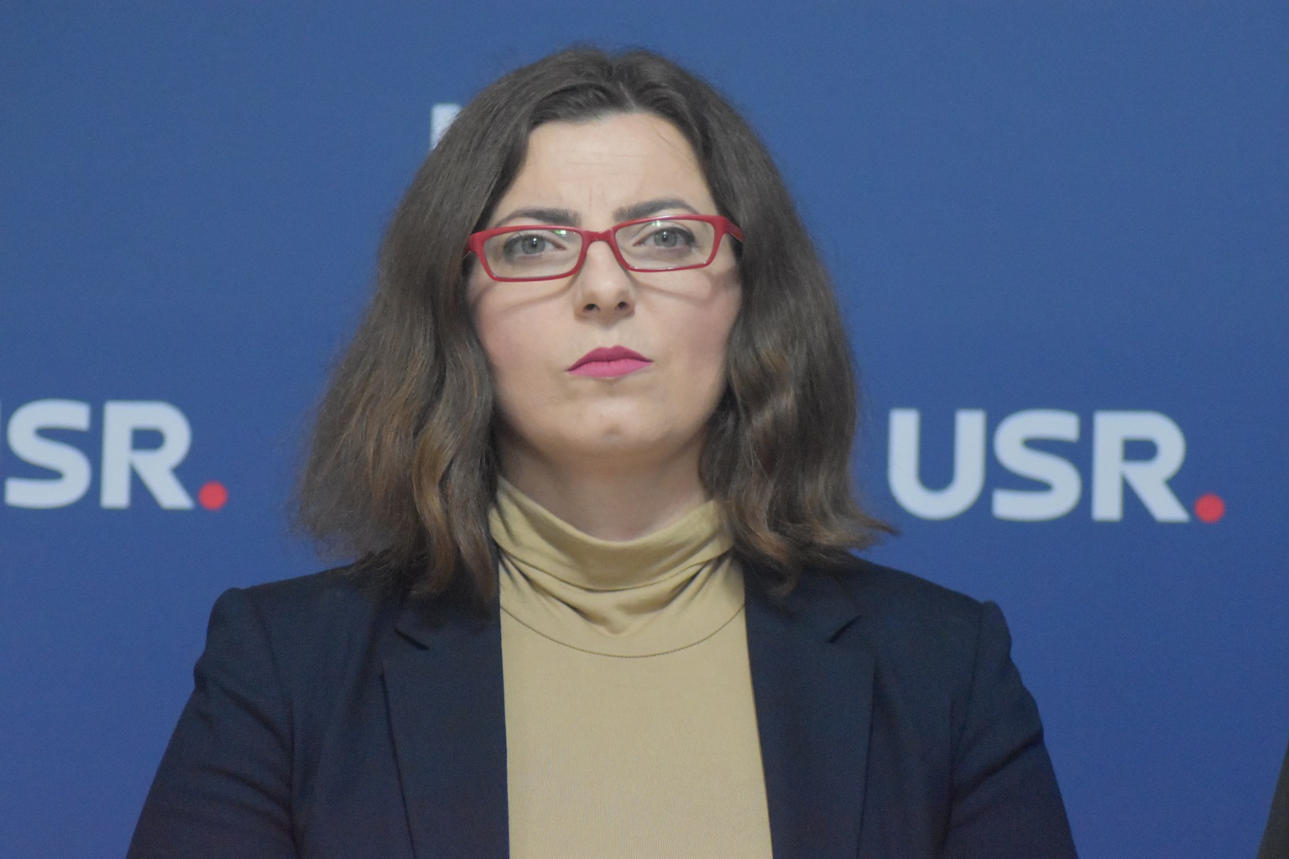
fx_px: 6230
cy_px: 430
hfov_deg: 11.8
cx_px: 644
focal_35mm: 174
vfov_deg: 7.9
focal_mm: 116
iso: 7200
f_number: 4.2
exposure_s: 1/250
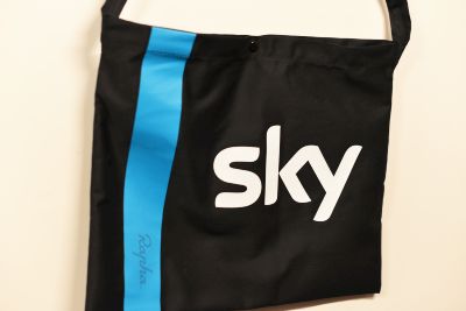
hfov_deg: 39.6
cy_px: 156
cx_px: 233
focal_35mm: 50
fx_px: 647
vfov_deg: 27.0
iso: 800
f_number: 3.5
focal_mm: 50
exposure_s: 1/50
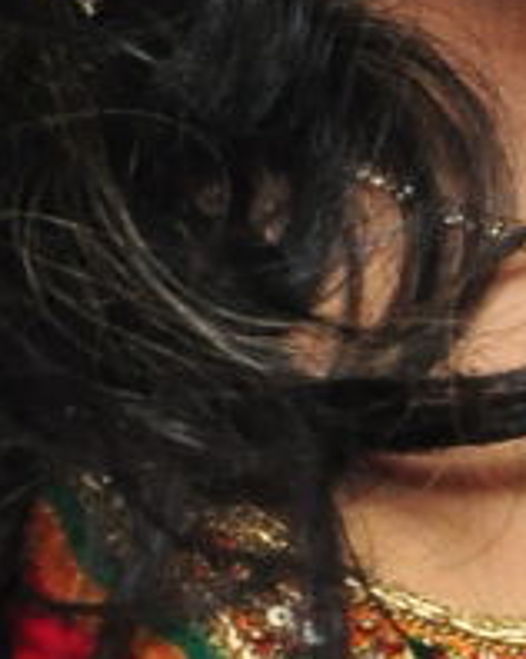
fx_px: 13760
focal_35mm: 706
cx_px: 886
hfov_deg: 2.2
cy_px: 619
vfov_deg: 2.7
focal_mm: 62
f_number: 9
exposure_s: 1/125
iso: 1250
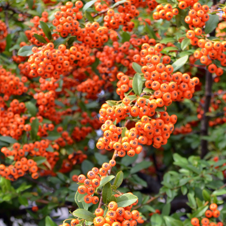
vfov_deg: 26.4
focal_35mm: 64
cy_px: 178
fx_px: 473
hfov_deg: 26.9
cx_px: 112
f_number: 4.5
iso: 100
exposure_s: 1/100
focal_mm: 20
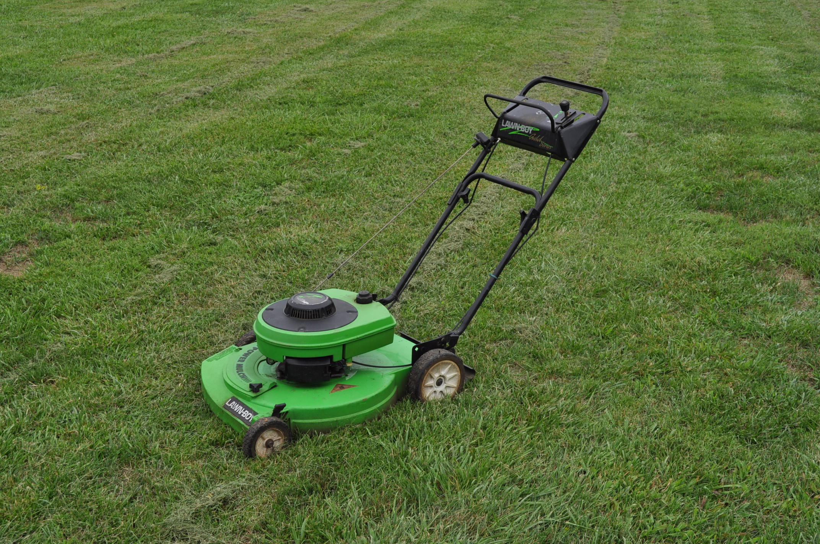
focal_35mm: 51
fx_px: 1160
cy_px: 272
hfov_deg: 38.9
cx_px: 410
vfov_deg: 26.4
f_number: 8
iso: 200
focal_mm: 34
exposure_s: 1/250
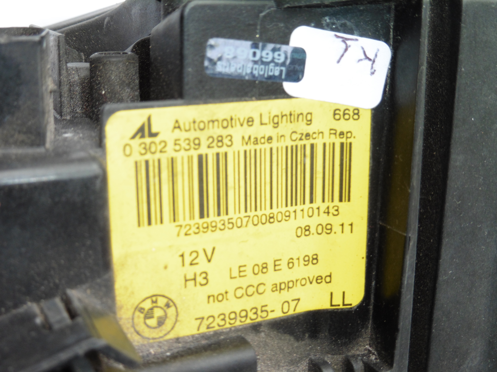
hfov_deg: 37.5
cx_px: 248
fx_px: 732
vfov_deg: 28.6
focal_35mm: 51
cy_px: 186
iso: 160
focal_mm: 9
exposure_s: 1/160
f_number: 4.5
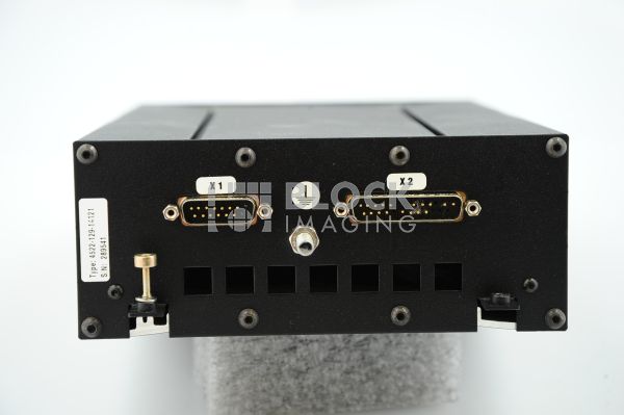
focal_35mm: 100
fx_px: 1732
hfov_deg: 20.4
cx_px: 312
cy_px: 208
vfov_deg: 13.7
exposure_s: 1/100
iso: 800
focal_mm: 100
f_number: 7.1
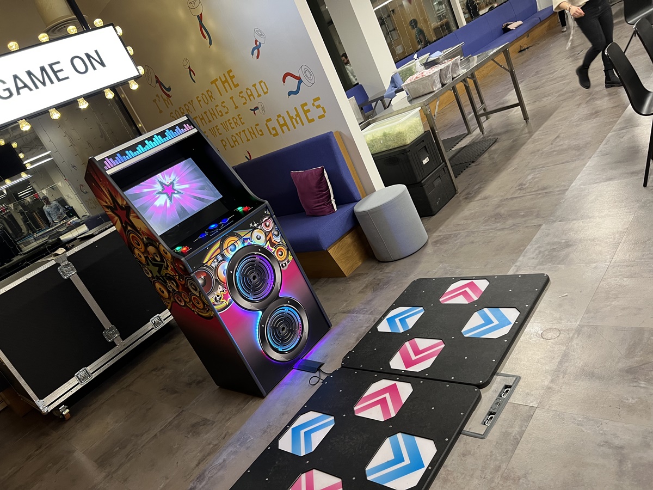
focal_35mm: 26
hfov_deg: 67.3
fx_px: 490
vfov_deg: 53.1
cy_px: 245
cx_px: 326
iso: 160
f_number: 1.5
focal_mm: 5.7
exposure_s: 1/50
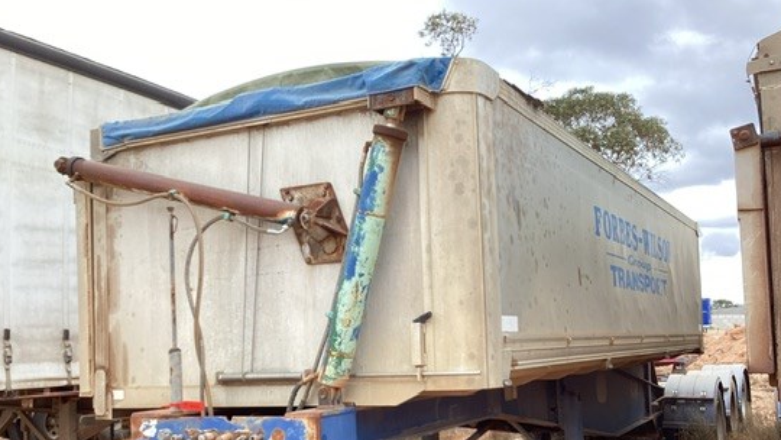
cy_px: 311
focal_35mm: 40
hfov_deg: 50.4
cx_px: 425
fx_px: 829
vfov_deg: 29.4
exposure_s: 1/120
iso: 64
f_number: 2.4
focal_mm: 3.3
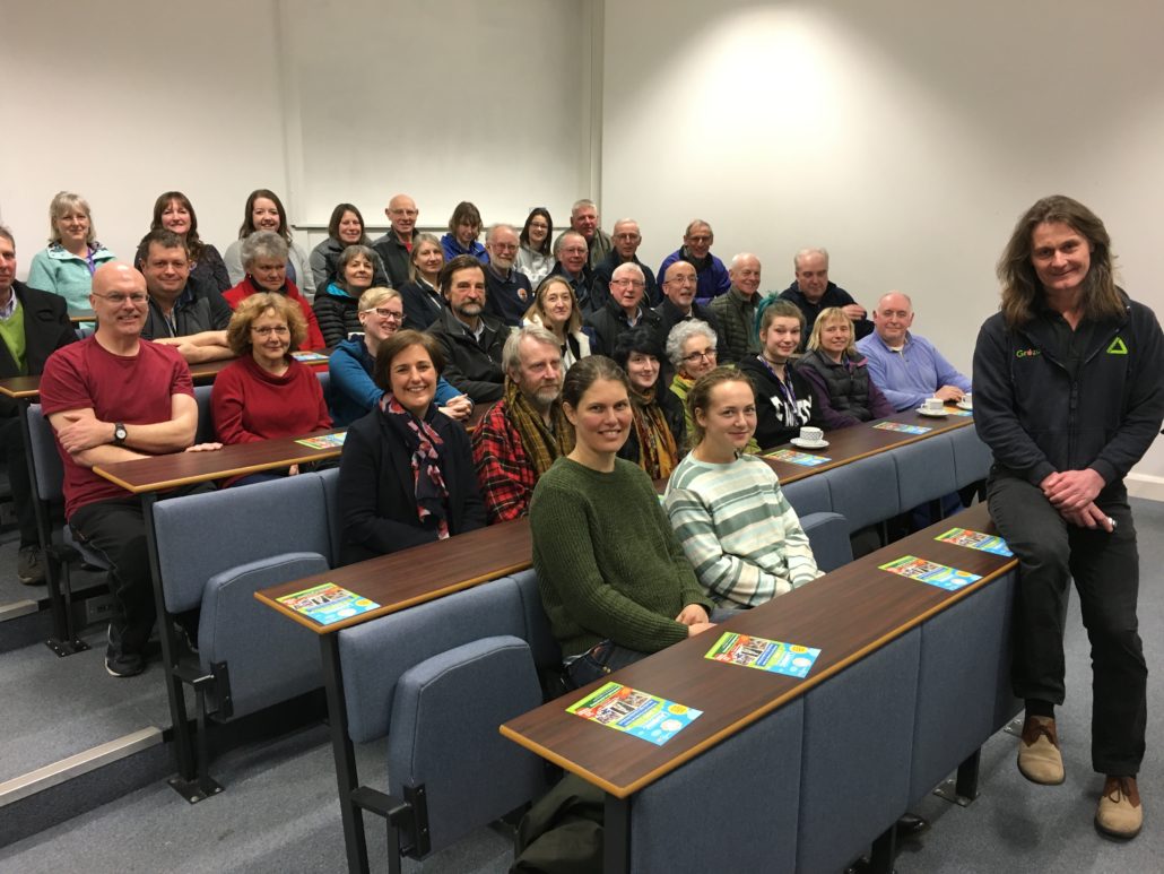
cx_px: 582
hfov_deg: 61.6
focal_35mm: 29
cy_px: 437
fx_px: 975
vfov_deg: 48.2
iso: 125
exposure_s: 1/33
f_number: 2.2
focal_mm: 4.15
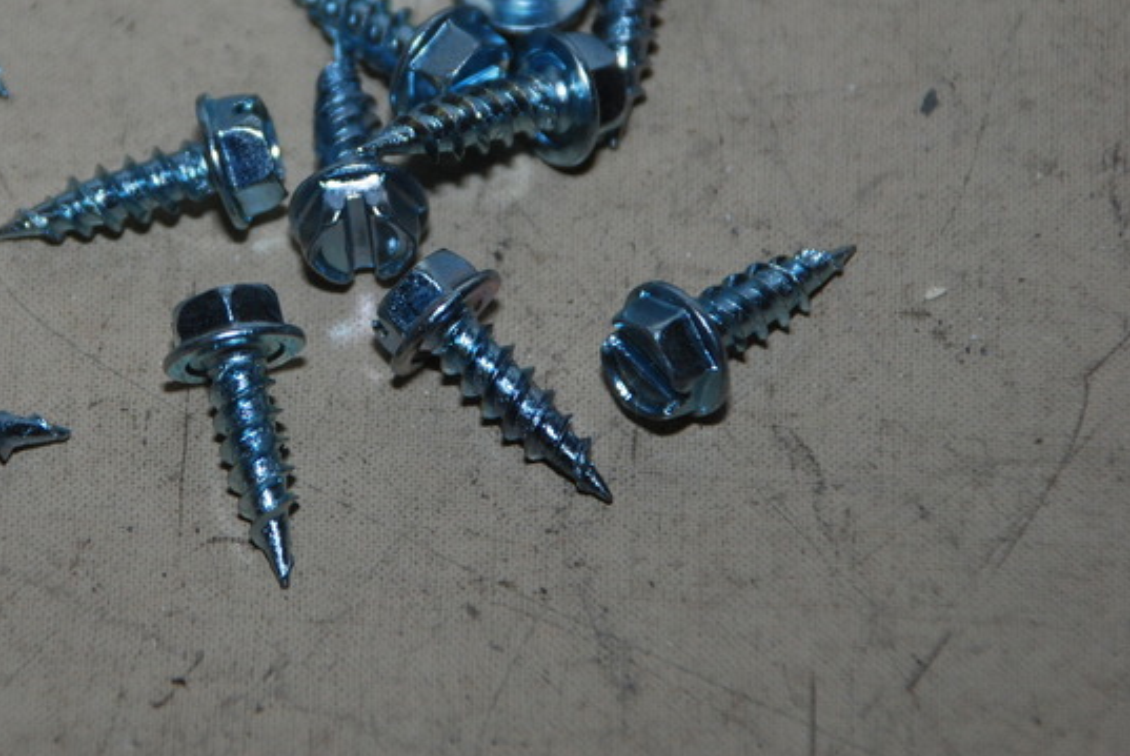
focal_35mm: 386
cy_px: 79
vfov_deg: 3.6
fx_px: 12124
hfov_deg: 5.3
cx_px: 263
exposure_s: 1/60
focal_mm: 135
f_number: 5.6
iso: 200
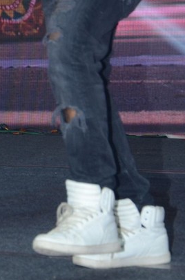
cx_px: -33
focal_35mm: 248
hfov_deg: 5.5
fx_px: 1921
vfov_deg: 8.2
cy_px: -81
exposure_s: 1/125
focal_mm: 62
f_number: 6.3
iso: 640
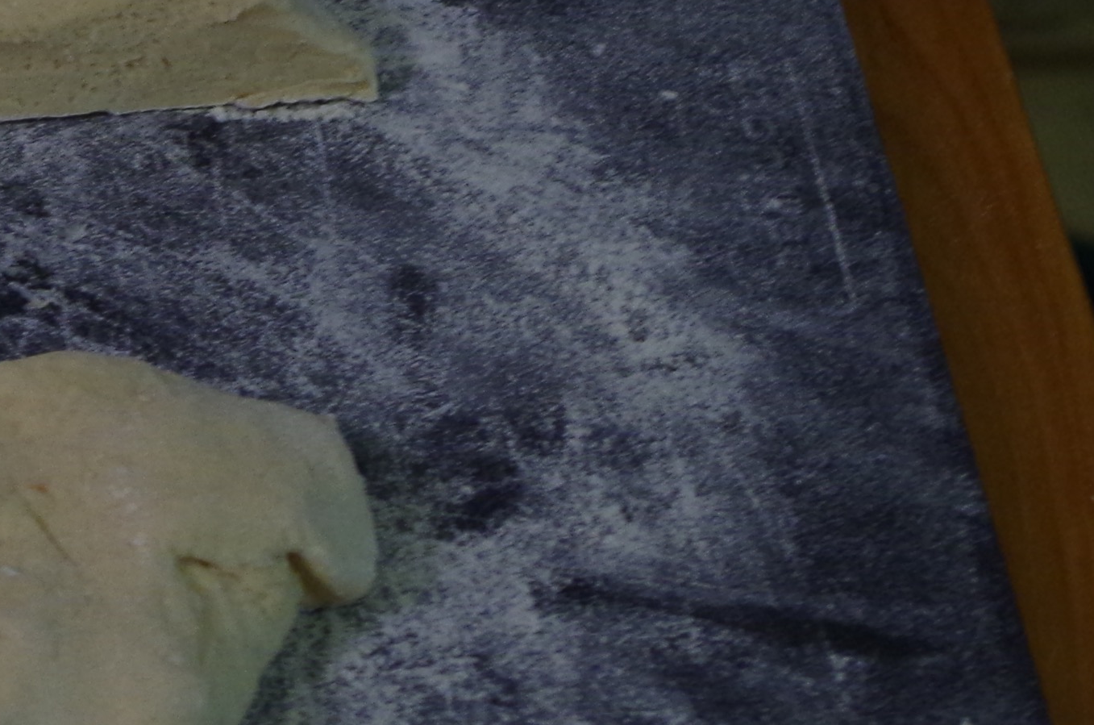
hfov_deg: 11.1
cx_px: -549
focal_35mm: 178
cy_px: -101
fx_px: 5398
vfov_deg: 7.6
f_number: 5.6
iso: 800
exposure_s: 1/15
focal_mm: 32.5
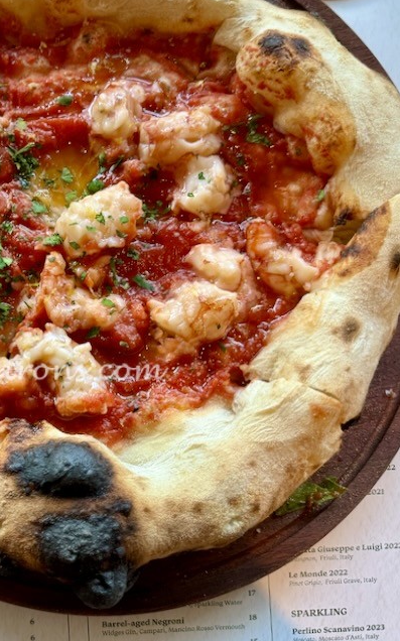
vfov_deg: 49.2
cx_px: -13
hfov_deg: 29.5
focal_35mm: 40
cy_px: 277
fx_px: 698
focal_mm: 6.76
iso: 100
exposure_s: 1/120
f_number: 1.78
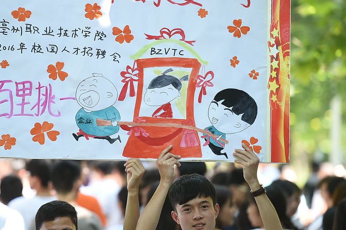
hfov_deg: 7.3
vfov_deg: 4.8
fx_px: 2727
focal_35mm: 284
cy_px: 119
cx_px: 119
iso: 1250
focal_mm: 185
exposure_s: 1/800
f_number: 2.8
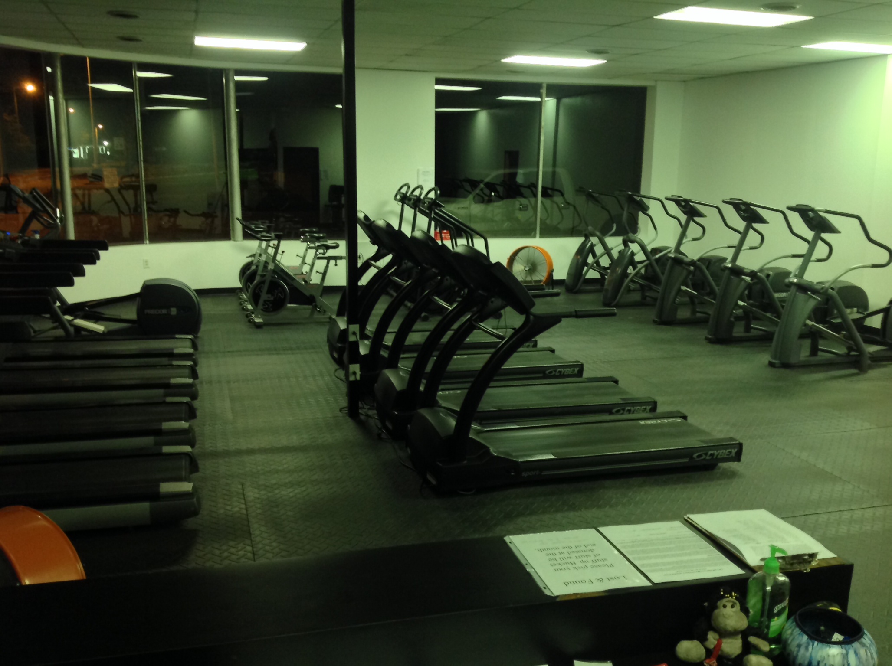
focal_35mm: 35
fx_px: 901
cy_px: 333
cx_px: 446
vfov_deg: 40.6
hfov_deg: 52.7
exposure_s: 1/15
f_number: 2.4
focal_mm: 4.28
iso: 200
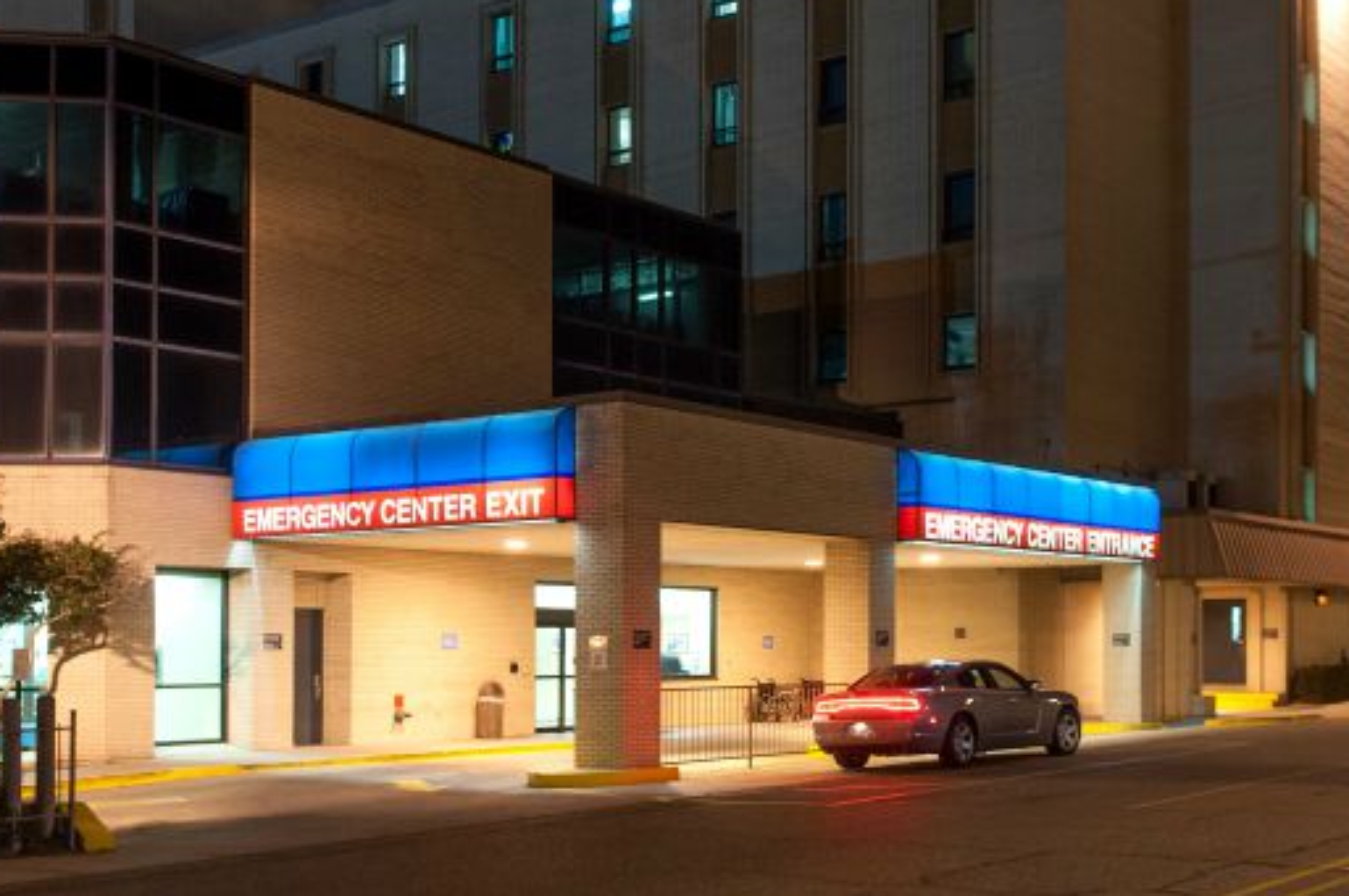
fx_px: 1685
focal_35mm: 45
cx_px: 757
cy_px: 335
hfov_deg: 43.6
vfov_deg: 29.7
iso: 320
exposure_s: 1/2
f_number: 5
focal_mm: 22
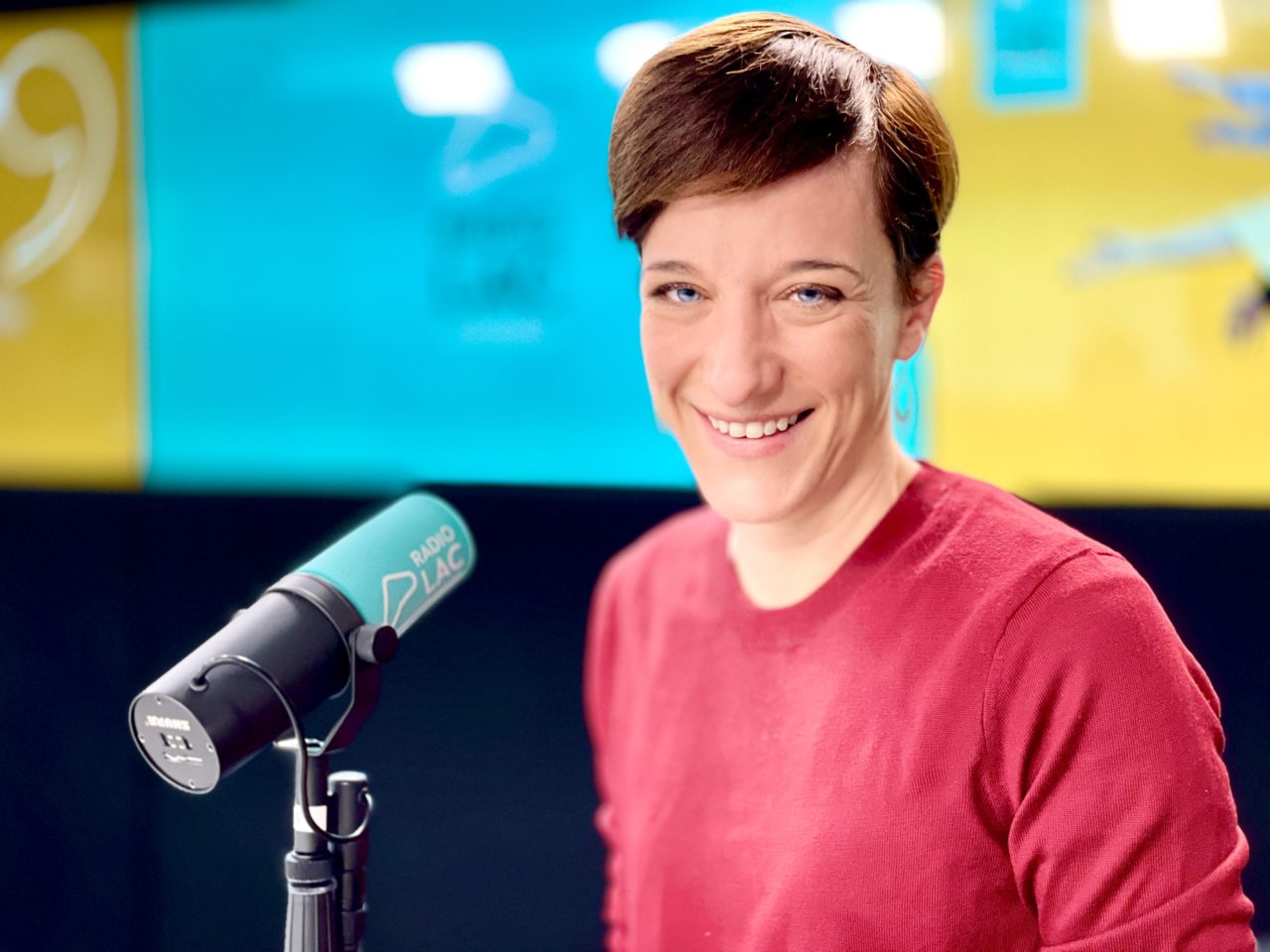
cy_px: 476
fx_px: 1908
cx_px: 635
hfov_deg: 36.8
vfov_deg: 28.0
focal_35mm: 52
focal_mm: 6
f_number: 2
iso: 200
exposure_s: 1/120
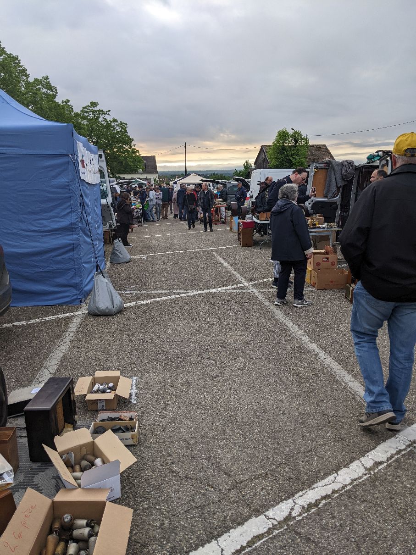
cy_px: 278
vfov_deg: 65.3
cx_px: 208
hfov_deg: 51.3
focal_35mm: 27
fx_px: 433
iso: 43
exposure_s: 1/782
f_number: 1.8
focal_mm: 4.44
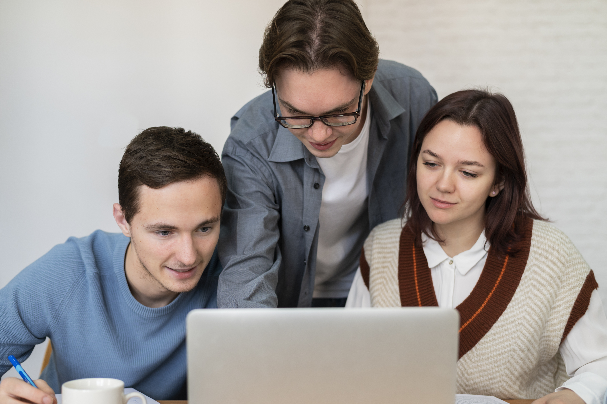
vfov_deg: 27.0
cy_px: 202
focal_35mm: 50
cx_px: 304
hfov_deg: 39.6
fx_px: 842
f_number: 2.8
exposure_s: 1/320
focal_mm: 50
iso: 800
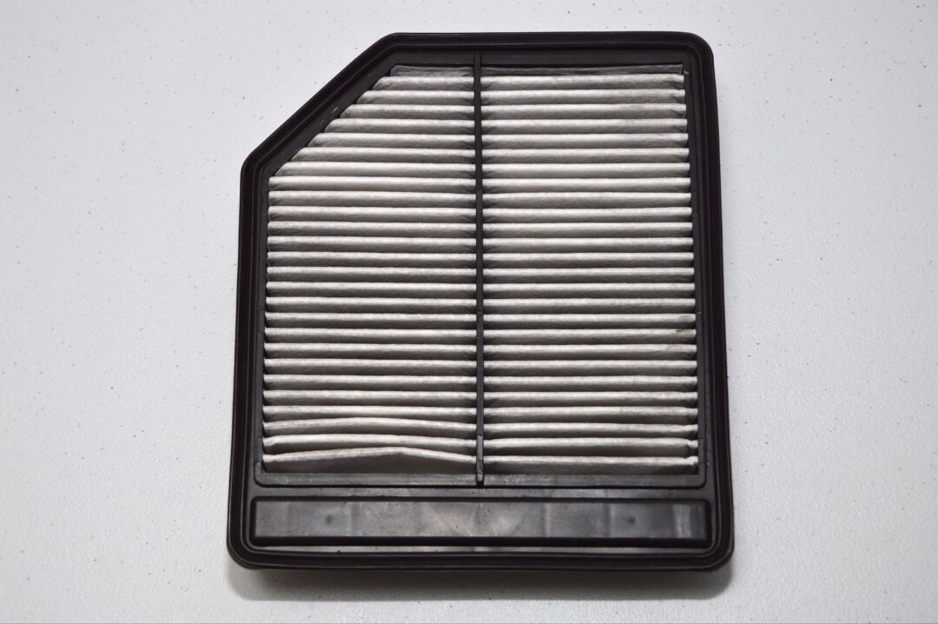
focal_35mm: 72
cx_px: 469
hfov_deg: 28.1
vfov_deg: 18.9
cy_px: 312
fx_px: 1874
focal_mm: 48
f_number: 5.6
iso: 400
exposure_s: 1/60
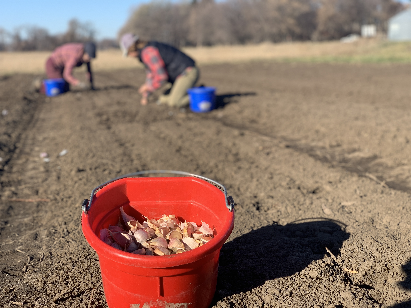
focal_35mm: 52
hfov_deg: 36.8
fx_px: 617
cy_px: 154
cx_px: 206
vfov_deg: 28.0
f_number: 2.4
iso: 16
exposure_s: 1/799
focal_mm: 6
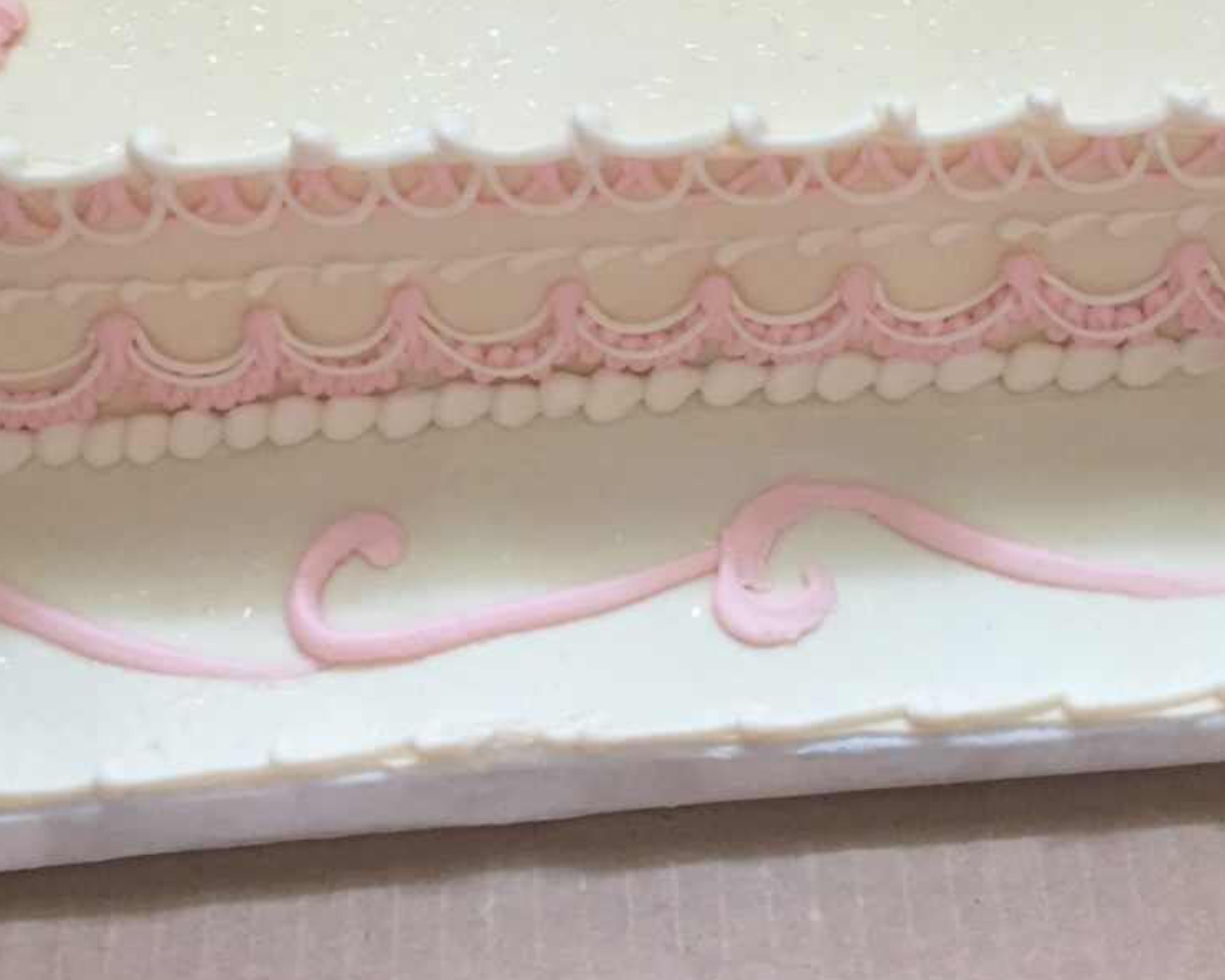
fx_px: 2212
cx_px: 758
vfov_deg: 24.3
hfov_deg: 30.8
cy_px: 89
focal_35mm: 61
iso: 50
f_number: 2.2
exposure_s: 1/30
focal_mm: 4.15
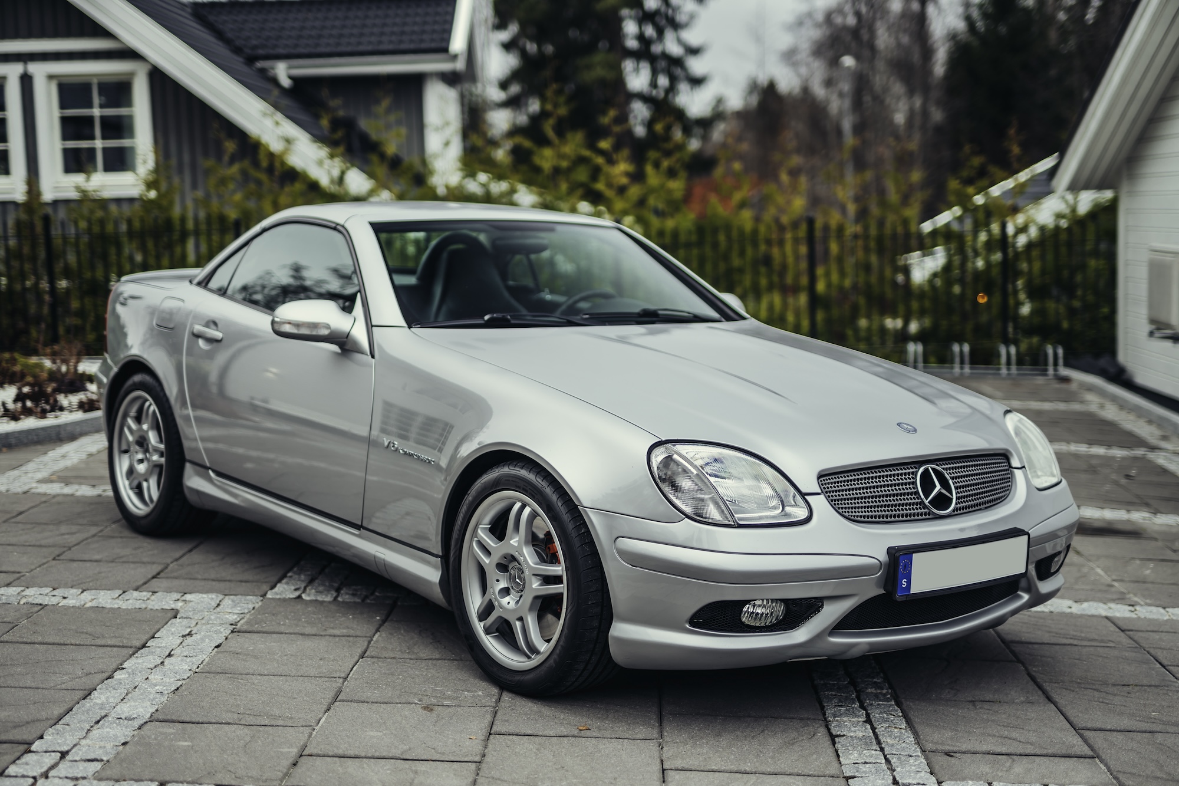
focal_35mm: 50
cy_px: 393
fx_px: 1637
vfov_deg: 27.0
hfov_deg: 39.6
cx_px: 590
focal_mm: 50
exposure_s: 1/100
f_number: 1.4
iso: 50
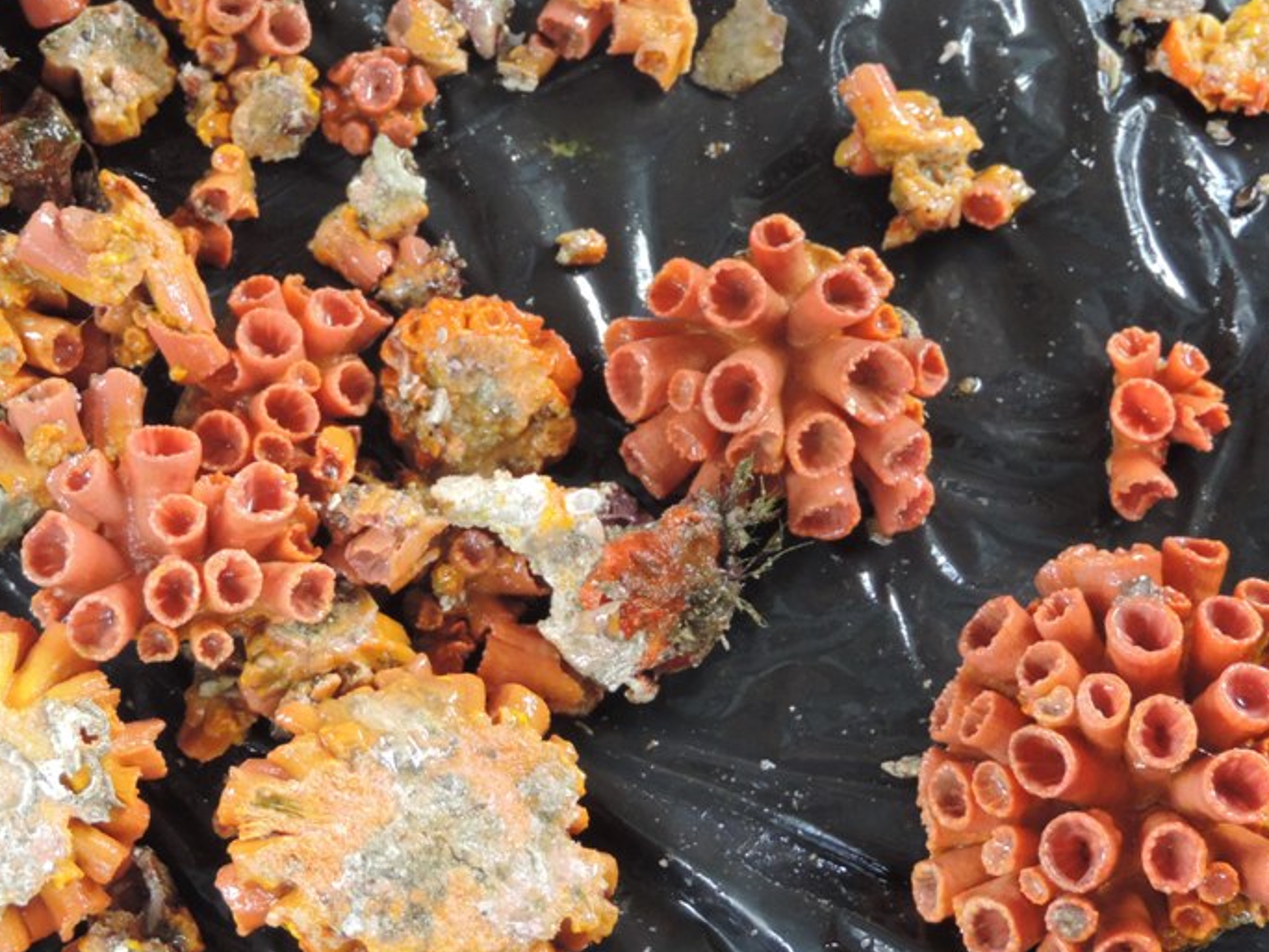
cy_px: 343
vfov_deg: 6.8
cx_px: 447
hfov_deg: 9.1
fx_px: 7955
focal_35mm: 217
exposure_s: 1/60
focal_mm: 25.8
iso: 400
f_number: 4.4
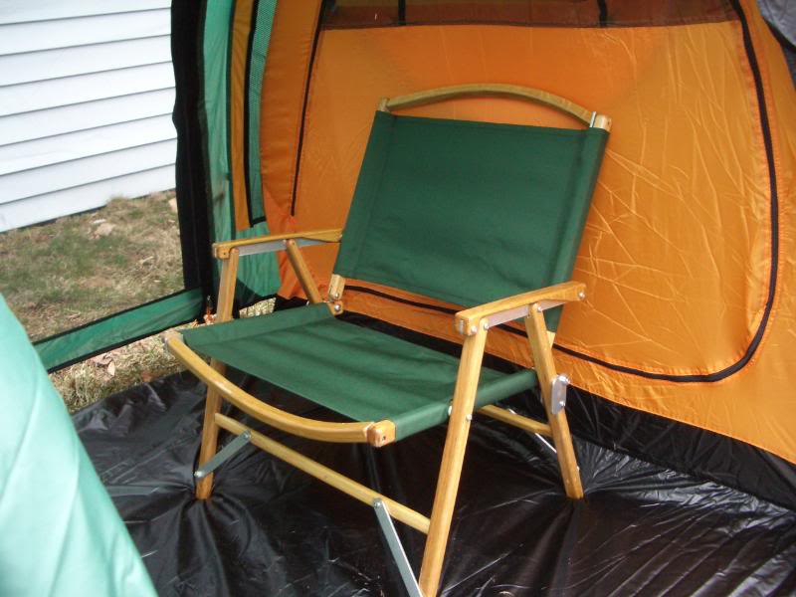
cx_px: 398
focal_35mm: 35
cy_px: 298
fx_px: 805
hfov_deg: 52.6
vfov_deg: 40.7
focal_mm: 5.8
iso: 200
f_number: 2.6
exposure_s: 1/60
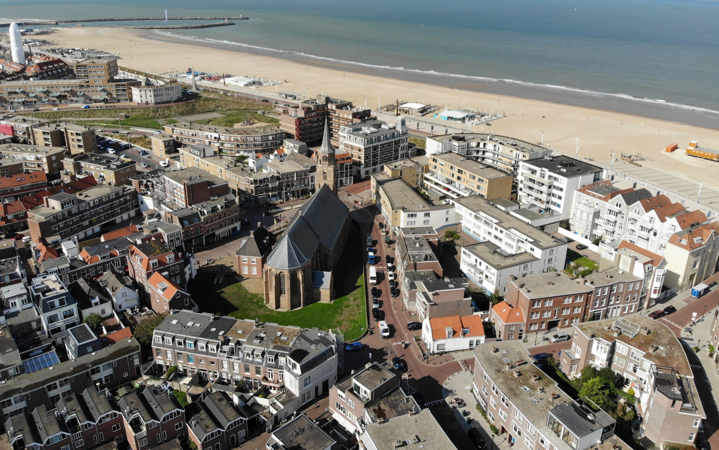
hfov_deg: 70.4
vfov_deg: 47.4
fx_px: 509
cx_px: 357
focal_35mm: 26
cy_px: 189
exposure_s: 1/1111
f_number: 2.8
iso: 108
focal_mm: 4.5
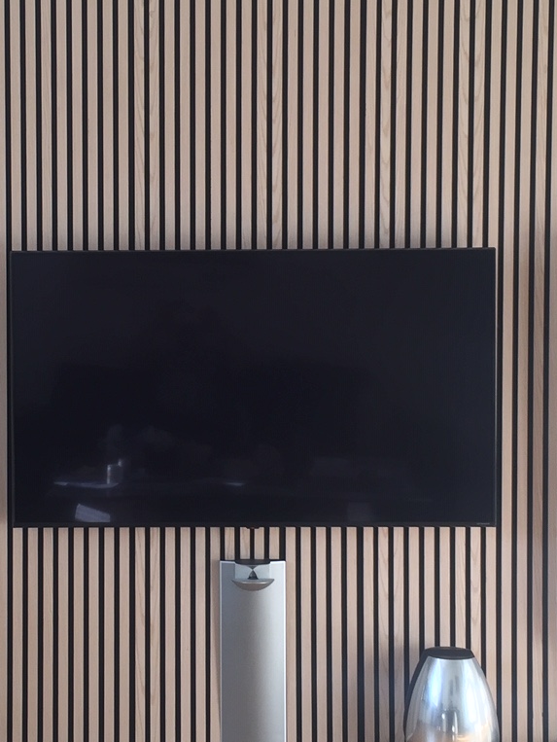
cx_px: 148
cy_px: 356
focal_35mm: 62
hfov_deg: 23.5
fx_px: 1329
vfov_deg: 31.2
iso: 32
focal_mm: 4.15
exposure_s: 1/50
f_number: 2.2
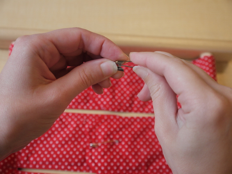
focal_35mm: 52
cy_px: 87
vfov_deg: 28.0
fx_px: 349
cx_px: 116
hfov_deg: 36.8
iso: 250
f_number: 4.7
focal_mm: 26
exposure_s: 1/60
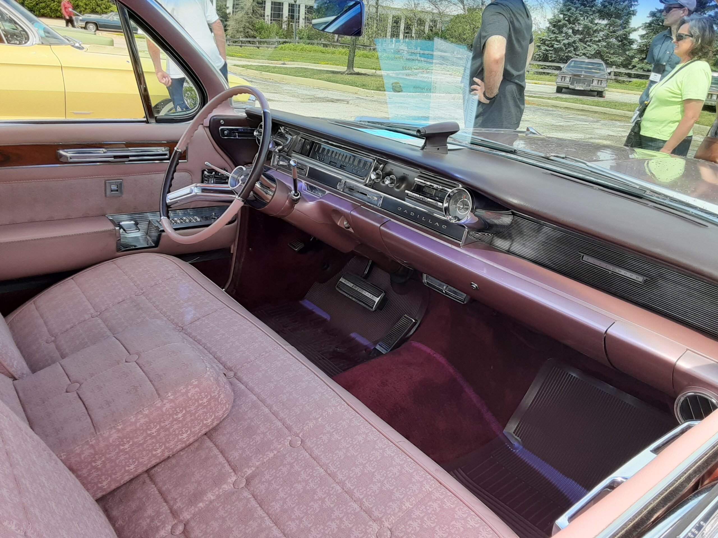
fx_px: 560
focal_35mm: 27
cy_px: 269
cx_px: 359
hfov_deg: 65.3
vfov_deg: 51.4
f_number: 1.9
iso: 40
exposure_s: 1/361
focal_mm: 2.91
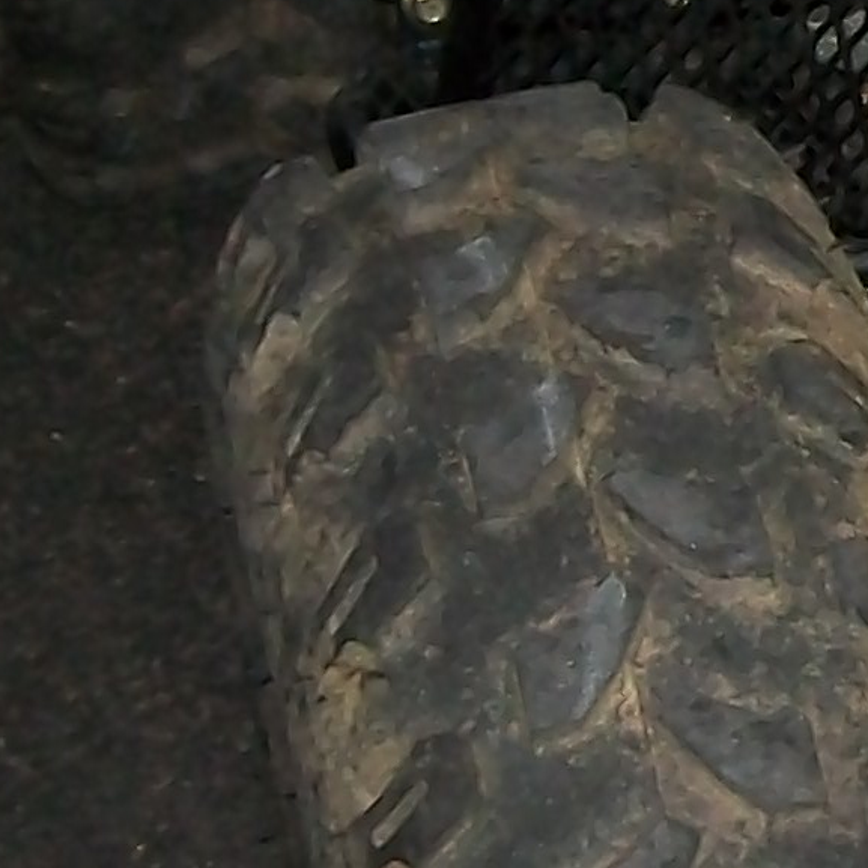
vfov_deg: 9.6
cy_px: -35
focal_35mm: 180
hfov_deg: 9.3
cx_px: 1450
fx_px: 5106
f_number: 2.7
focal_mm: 6
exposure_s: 1/30
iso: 160
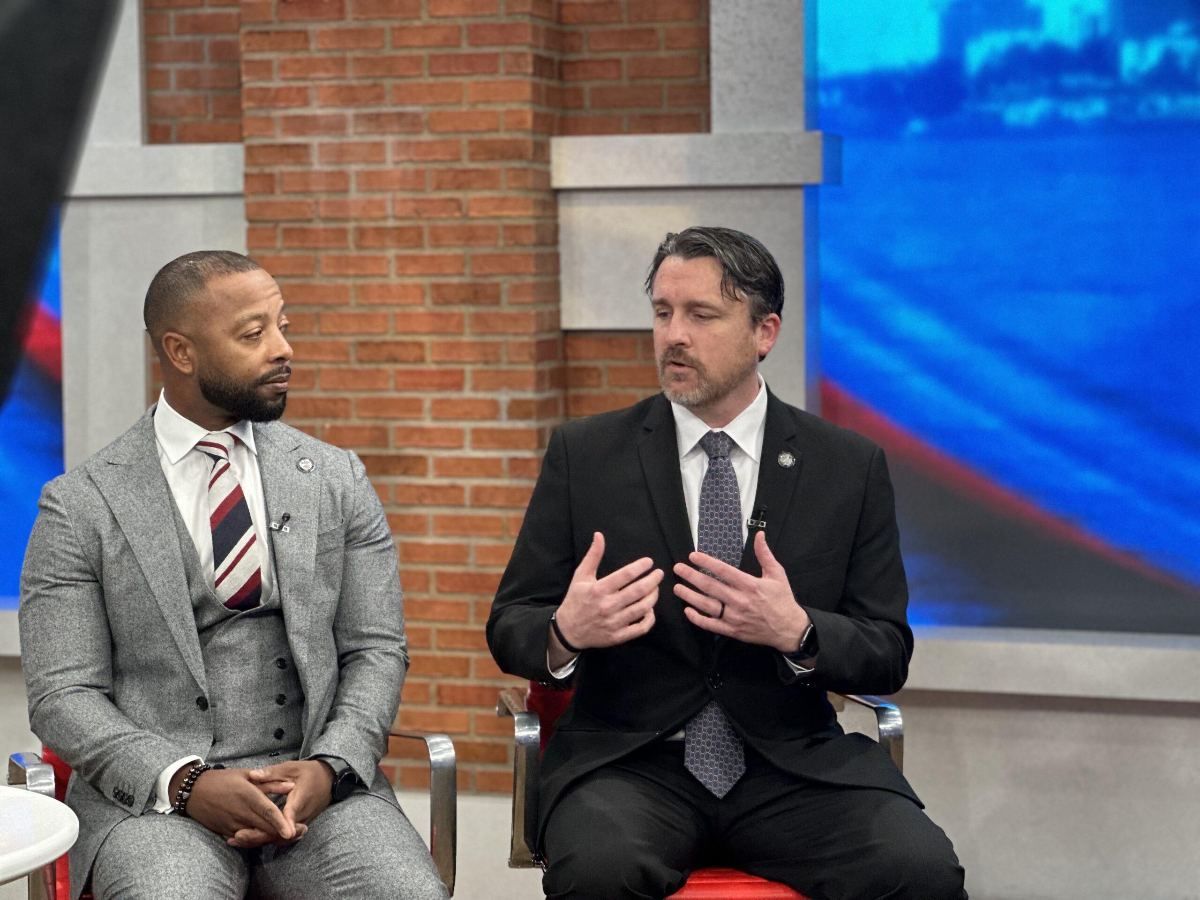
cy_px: 450
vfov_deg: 19.1
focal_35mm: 77
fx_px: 2669
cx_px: 600
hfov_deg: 25.3
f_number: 2.8
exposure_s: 1/89
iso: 250
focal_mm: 9
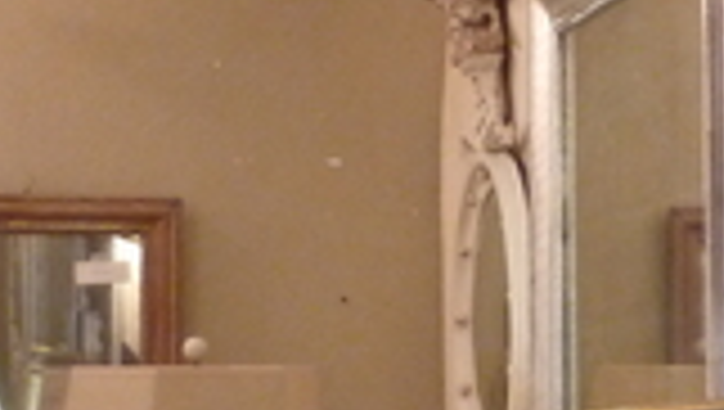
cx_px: 868
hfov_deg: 12.9
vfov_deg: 7.5
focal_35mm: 162
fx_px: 3114
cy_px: 351
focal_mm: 6.5
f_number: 3.6
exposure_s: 1/8
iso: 400
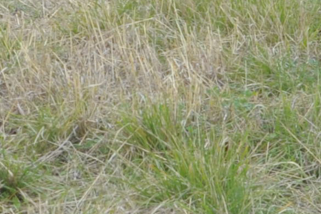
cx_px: -202
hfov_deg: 5.4
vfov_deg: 3.5
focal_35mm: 378
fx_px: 3370
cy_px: -534
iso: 1000
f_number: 7.1
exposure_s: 1/200
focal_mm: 52
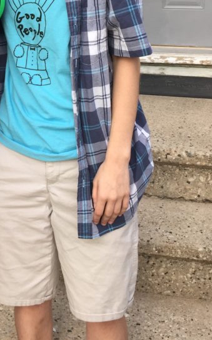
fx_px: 537
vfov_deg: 33.5
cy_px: 42
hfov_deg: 21.5
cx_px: -5
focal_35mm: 58
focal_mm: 4.15
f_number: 2.2
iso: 32
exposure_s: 1/168
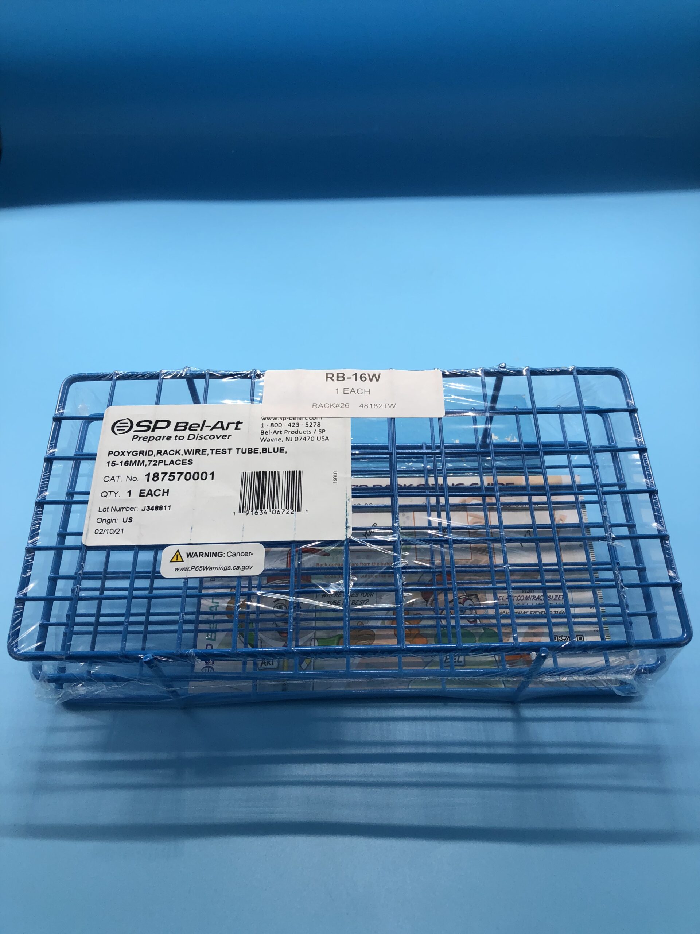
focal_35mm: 29
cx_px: 350
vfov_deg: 61.7
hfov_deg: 48.2
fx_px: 782
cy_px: 467
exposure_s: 1/120
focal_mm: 3.99
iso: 50
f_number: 1.8
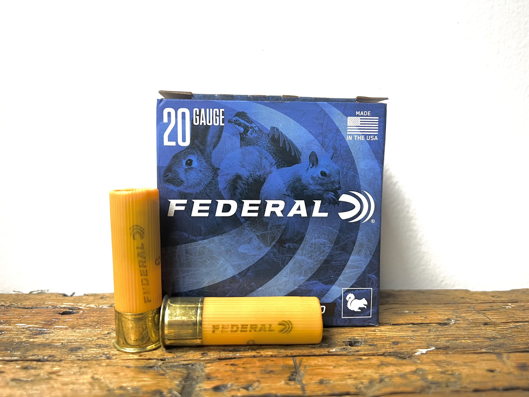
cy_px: 198
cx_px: 264
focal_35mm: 26
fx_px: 397
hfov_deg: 67.3
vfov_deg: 53.1
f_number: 1.5
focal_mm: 5.7
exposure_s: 1/60
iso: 100
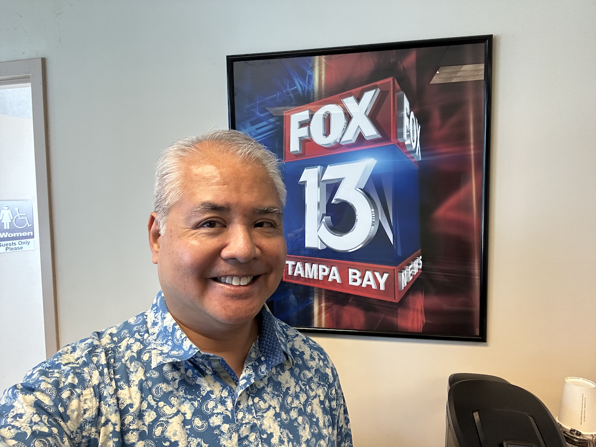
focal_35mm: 23
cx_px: 298
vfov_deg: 58.9
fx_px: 396
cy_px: 224
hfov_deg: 73.9
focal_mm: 2.69
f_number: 1.9
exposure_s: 1/60
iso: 160
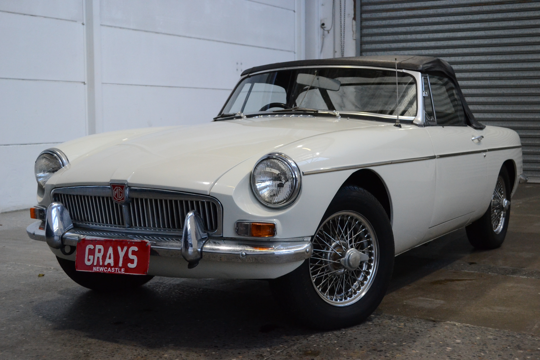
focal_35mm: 51
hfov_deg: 38.9
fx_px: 765
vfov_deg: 26.5
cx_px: 270
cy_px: 180
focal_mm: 34
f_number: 5
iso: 1600
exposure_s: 1/400
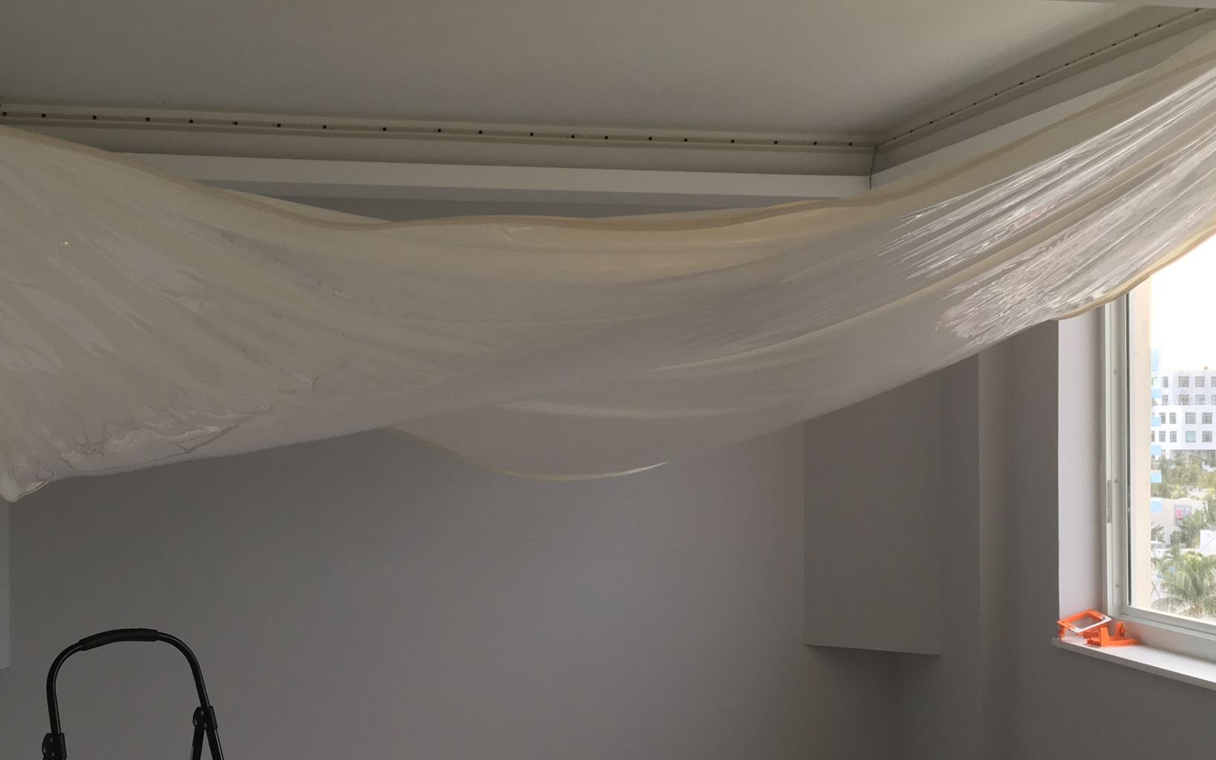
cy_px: 424
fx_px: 1524
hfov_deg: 43.4
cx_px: 544
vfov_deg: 28.0
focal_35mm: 46
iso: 40
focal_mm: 4.15
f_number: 2.2
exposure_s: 1/120
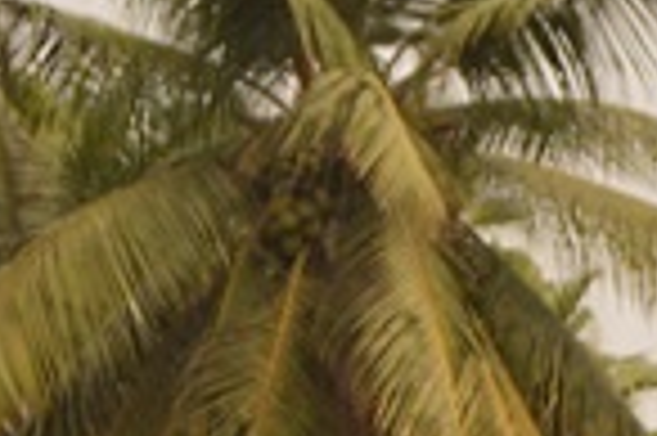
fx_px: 5341
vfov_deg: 4.6
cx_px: 1156
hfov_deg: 6.9
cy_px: 823
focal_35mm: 293
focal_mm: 30
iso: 800
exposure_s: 1/3200
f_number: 5
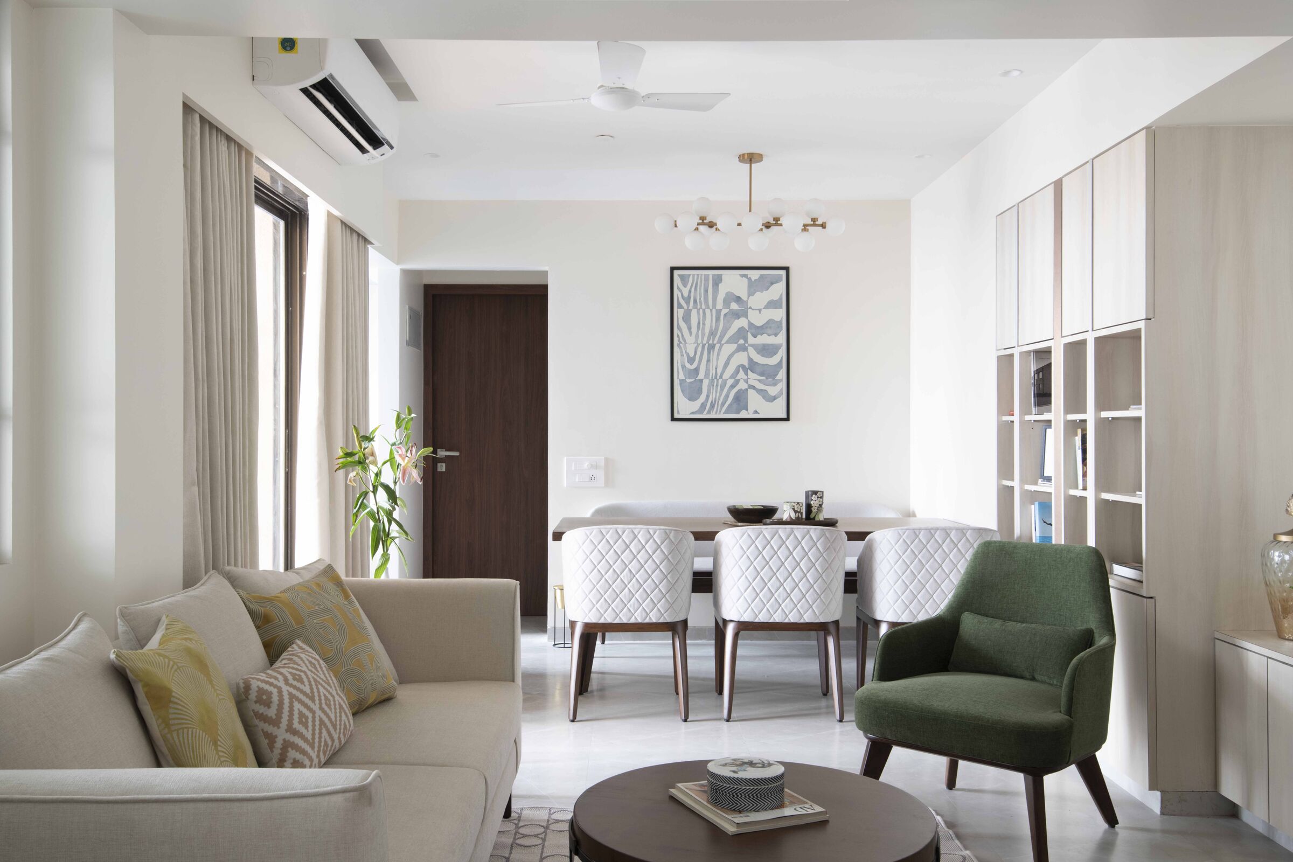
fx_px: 1149
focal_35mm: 32
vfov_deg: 41.1
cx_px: 646
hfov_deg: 58.7
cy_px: 431
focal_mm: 32
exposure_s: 2.5
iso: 320
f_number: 13
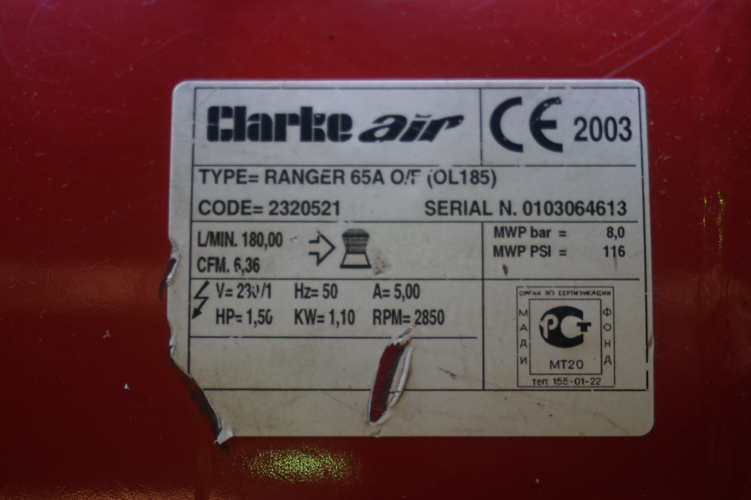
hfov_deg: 27.0
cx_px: 376
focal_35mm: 75
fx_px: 1564
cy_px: 250
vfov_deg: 18.2
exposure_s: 1/80
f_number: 5.6
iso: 400
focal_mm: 50
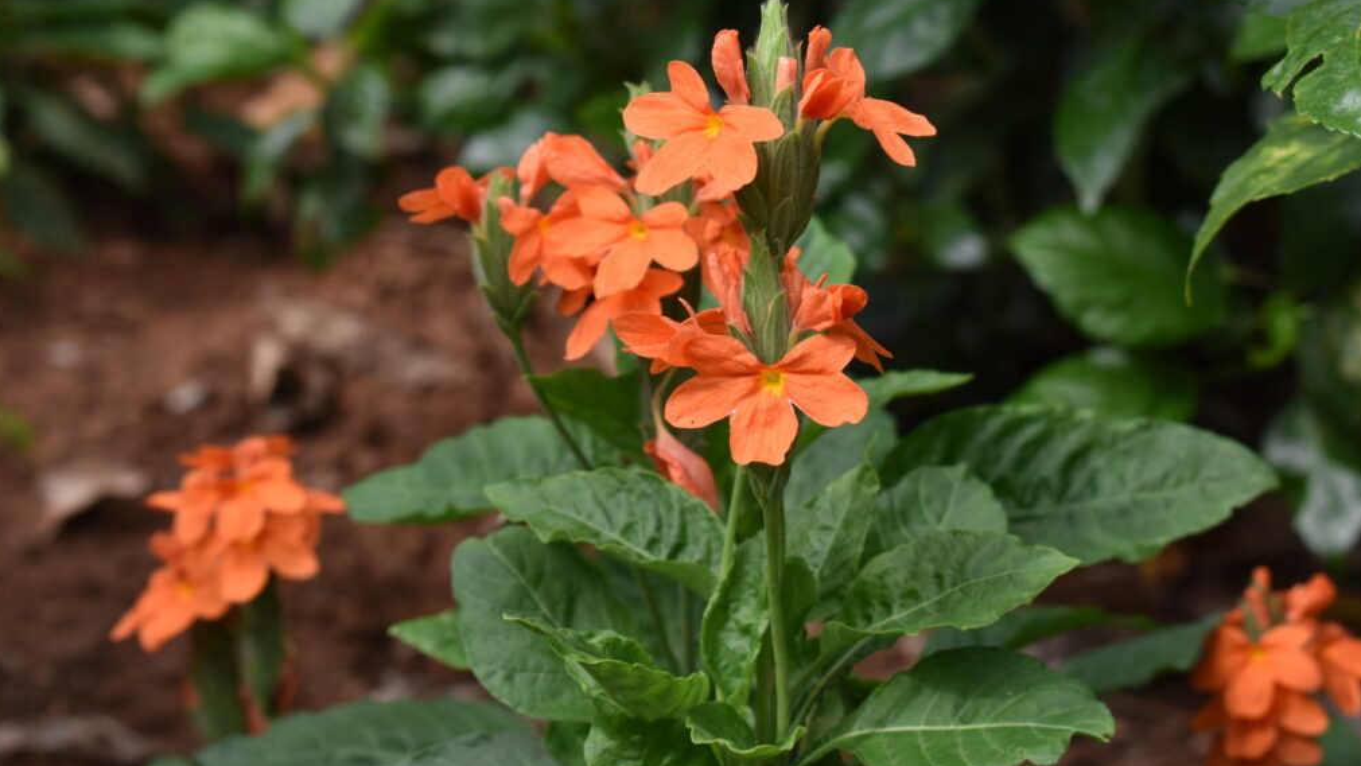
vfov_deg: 13.8
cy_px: 379
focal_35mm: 88
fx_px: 3159
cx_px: 681
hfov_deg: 24.3
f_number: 8
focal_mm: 55
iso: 360
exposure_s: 1/250
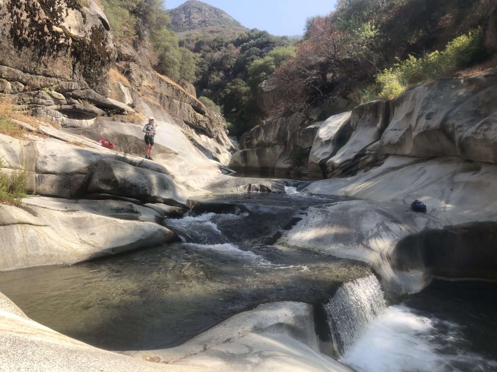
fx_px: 402
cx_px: 248
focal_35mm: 28
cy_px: 186
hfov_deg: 63.4
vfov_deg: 49.7
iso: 20
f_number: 1.8
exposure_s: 1/883
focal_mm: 3.99
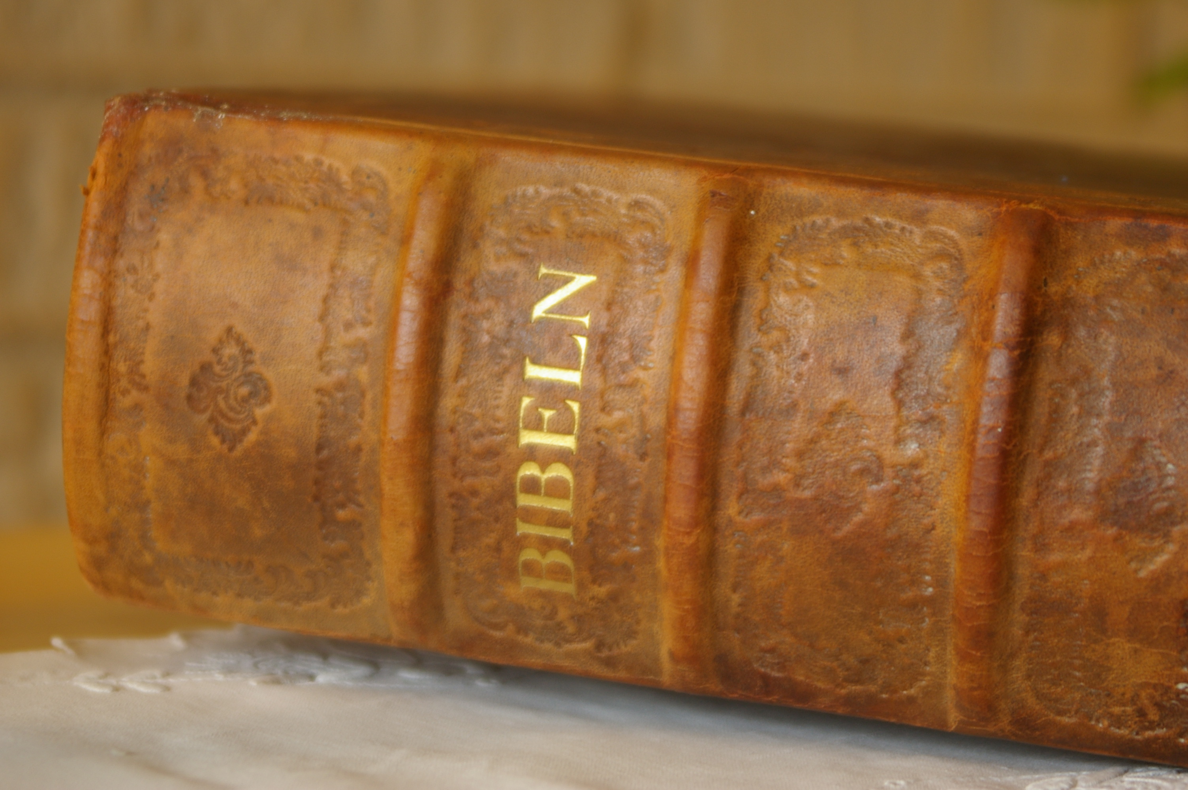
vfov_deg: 13.0
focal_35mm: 105
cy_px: 395
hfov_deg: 19.5
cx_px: 594
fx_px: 3462
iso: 200
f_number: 4
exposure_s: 1/45
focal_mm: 70
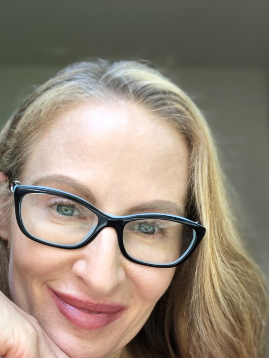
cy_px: 224
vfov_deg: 42.6
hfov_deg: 32.6
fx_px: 456
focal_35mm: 44
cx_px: 86
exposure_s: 1/60
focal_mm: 2.87
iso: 25
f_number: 2.2
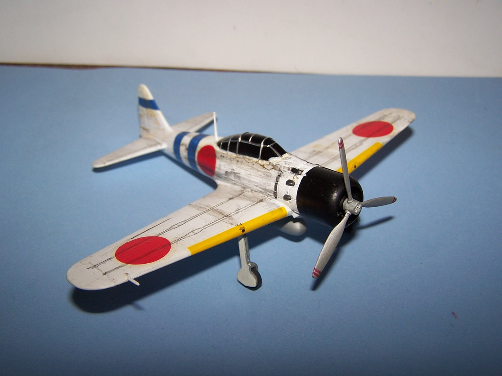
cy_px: 188
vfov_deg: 37.7
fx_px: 551
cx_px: 251
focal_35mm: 38
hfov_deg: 49.0
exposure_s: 1/60
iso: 80
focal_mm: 6.3
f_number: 2.8
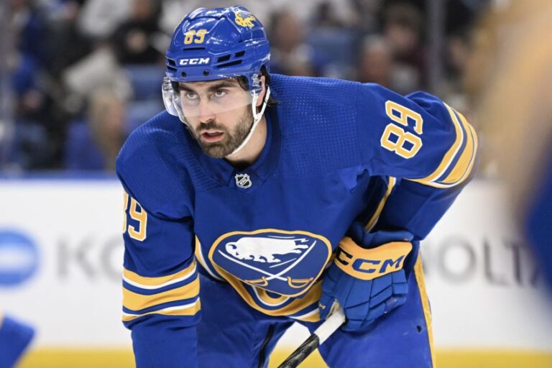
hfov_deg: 10.3
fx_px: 3066
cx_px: 276
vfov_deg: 6.9
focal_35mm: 200
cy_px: 184
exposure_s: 1/1600
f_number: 3.5
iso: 4000
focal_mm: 200
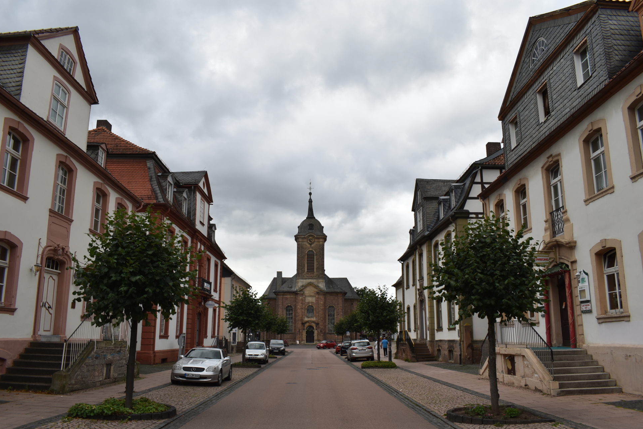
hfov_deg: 65.5
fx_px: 500
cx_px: 325
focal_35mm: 28
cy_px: 222
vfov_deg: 46.4
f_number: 6.3
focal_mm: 18
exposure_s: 1/160
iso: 100
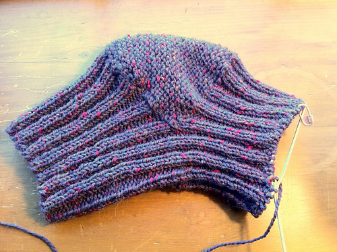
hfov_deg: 52.7
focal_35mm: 35
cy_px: 126
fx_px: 340
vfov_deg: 40.6
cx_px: 168
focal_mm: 3.85
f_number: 2.8
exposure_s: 1/15
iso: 125
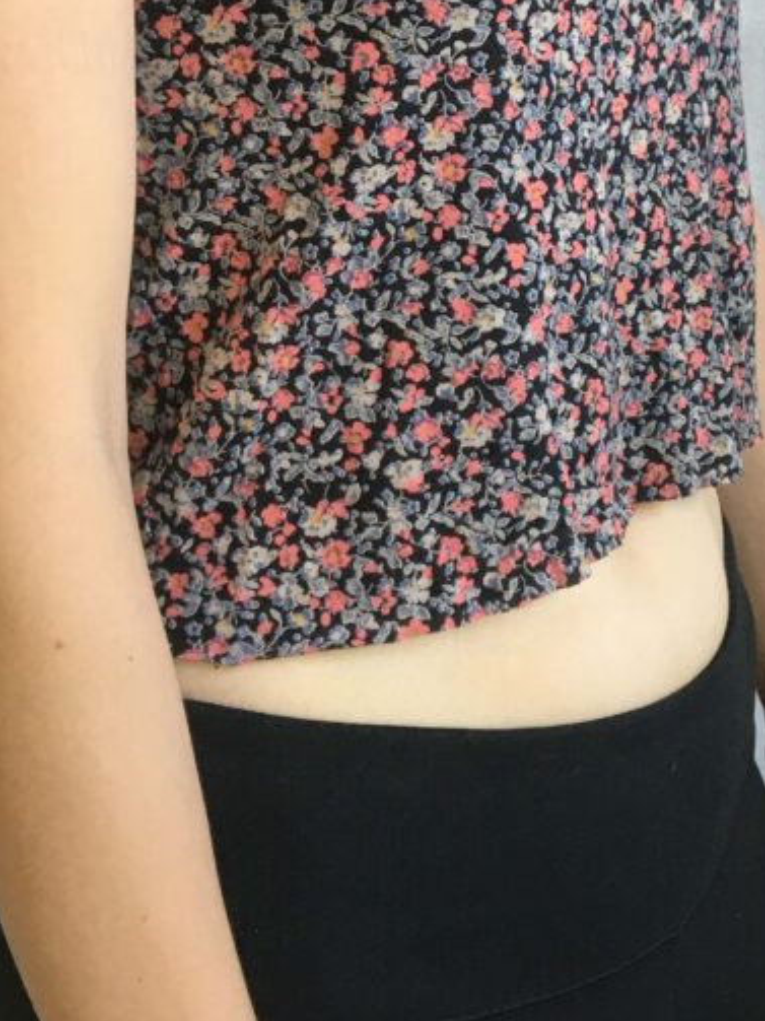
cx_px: 453
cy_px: 160
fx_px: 1739
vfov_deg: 31.6
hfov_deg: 24.8
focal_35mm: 59
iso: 64
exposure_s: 1/30
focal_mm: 4.15
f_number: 2.2
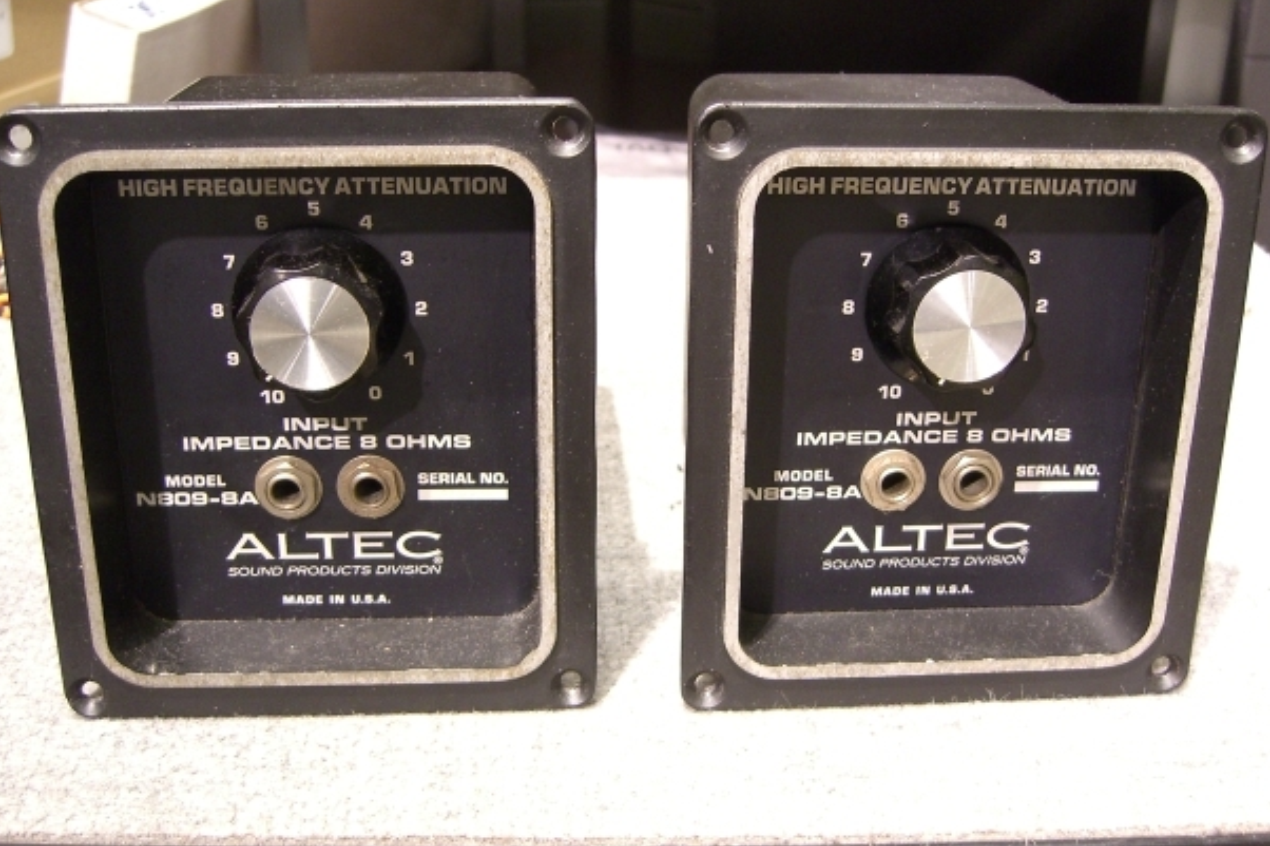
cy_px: 382
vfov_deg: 31.9
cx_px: 635
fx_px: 1481
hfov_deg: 46.4
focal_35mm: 42
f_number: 2.8
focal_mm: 7.9
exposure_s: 1/10
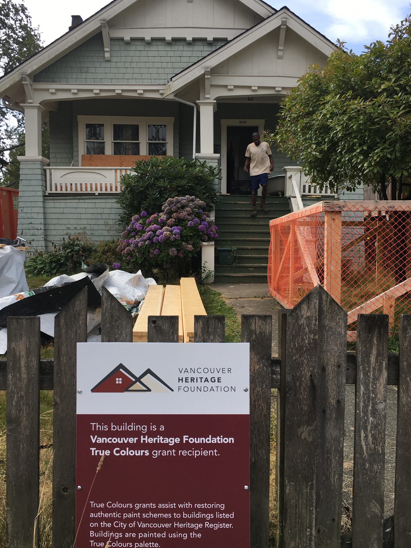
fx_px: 522
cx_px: 207
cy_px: 270
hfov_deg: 42.9
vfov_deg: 55.3
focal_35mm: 33
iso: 25
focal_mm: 4.15
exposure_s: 1/663
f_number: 2.2
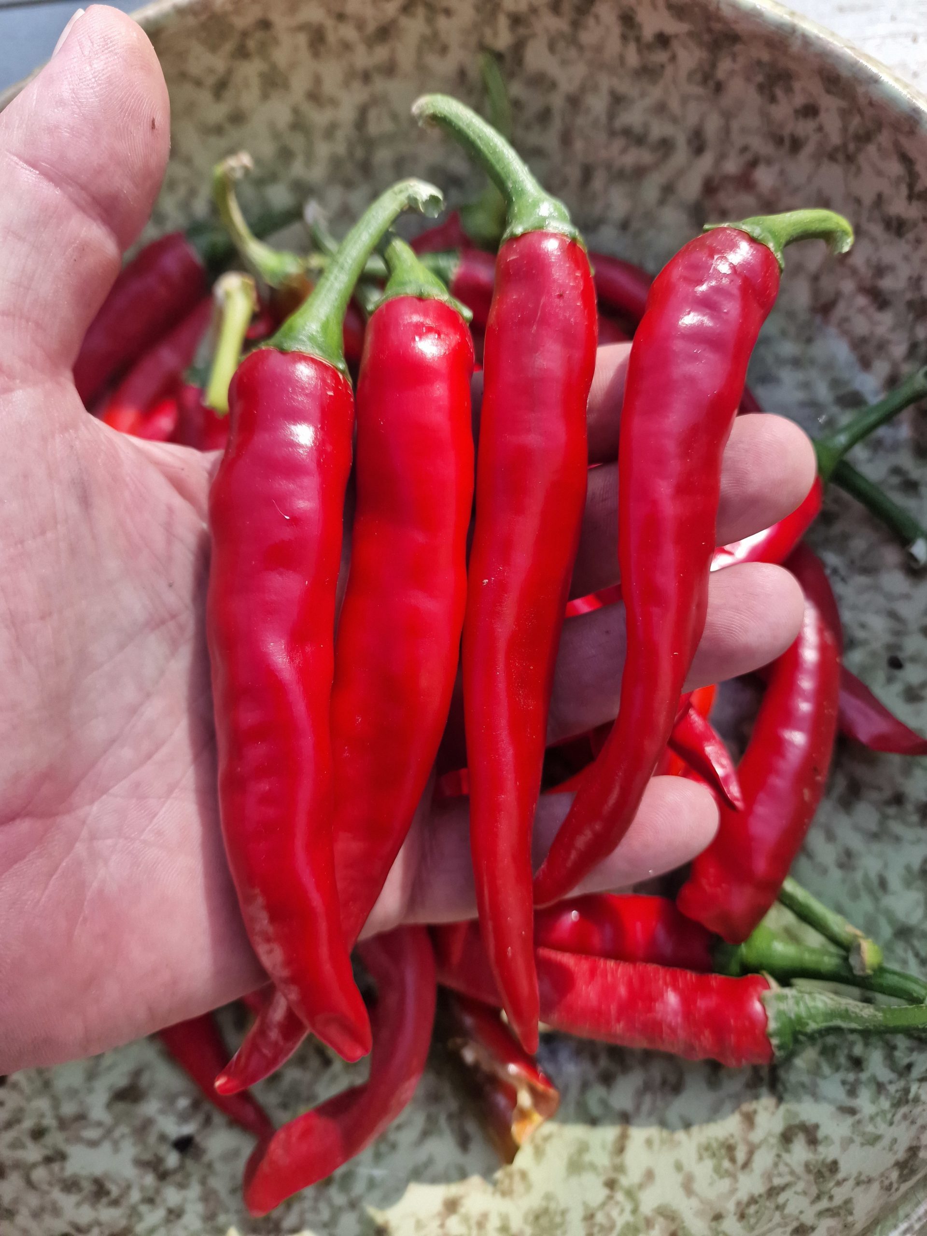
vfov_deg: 73.9
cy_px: 618
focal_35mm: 23
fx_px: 821
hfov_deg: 58.9
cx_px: 464
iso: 50
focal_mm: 6.4
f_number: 1.8
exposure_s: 1/364
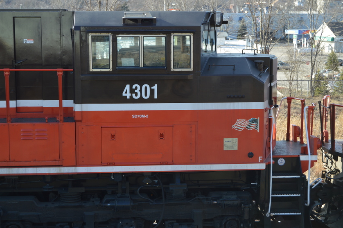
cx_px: 172
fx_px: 666
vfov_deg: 19.4
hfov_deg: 28.9
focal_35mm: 70
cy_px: 114
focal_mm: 46
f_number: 5.6
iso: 110
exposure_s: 1/125
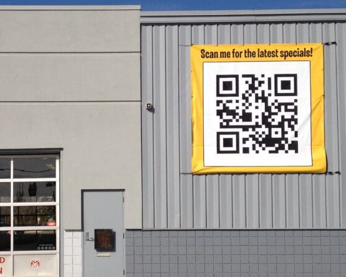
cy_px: 187
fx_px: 645
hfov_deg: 29.8
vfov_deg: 24.1
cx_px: 114
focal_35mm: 63
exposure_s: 1/2907
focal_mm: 4.28
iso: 64
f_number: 2.4
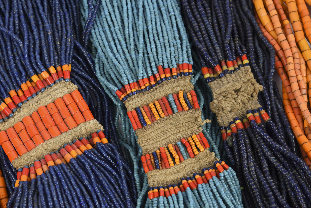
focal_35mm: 106
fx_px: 916
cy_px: 128
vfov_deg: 12.9
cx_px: 110
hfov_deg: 19.2
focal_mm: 70
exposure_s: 1/100
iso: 400
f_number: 10
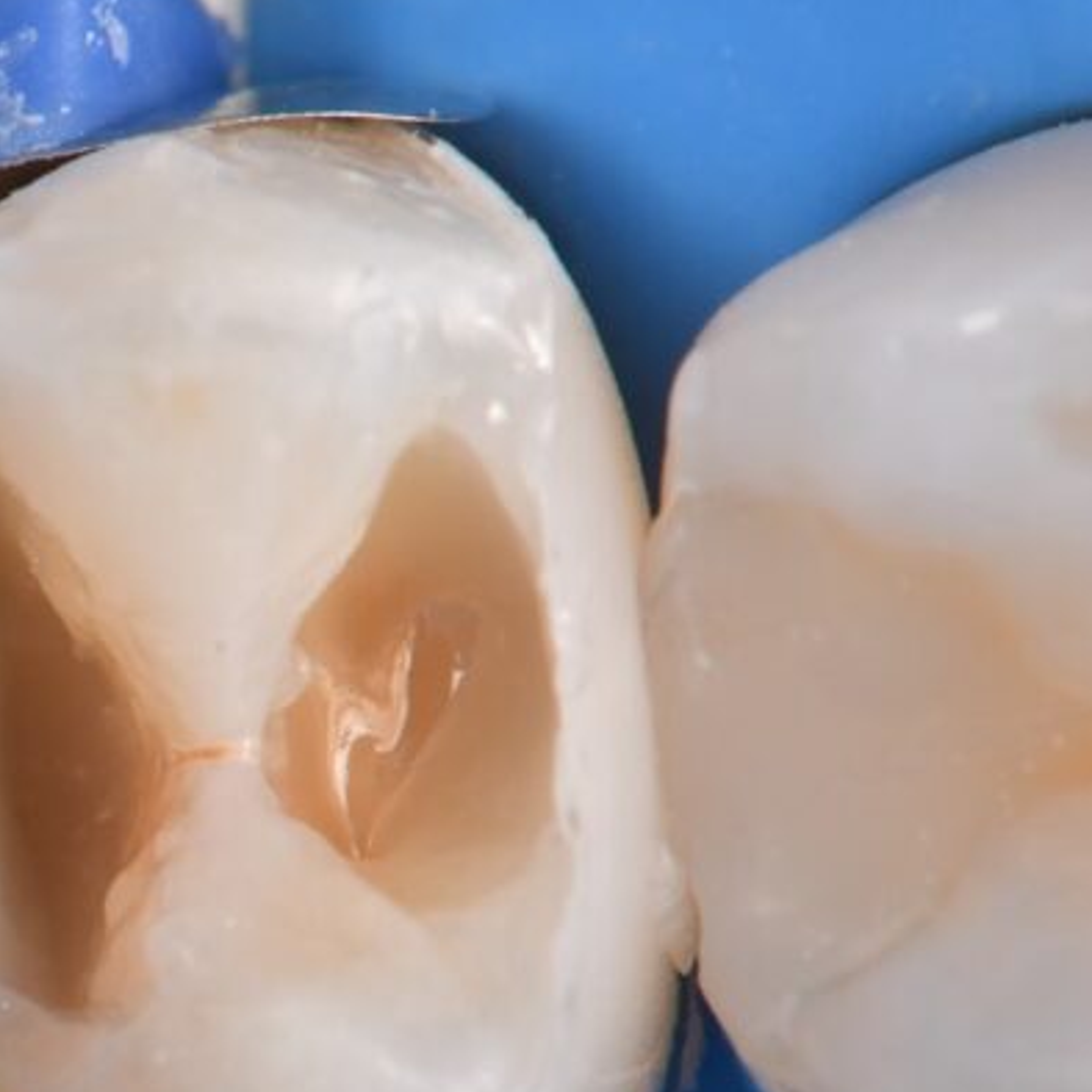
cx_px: -94
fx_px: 12385
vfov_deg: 5.0
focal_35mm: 347
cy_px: 787
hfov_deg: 5.0
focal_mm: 105
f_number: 32
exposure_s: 1/160
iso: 200
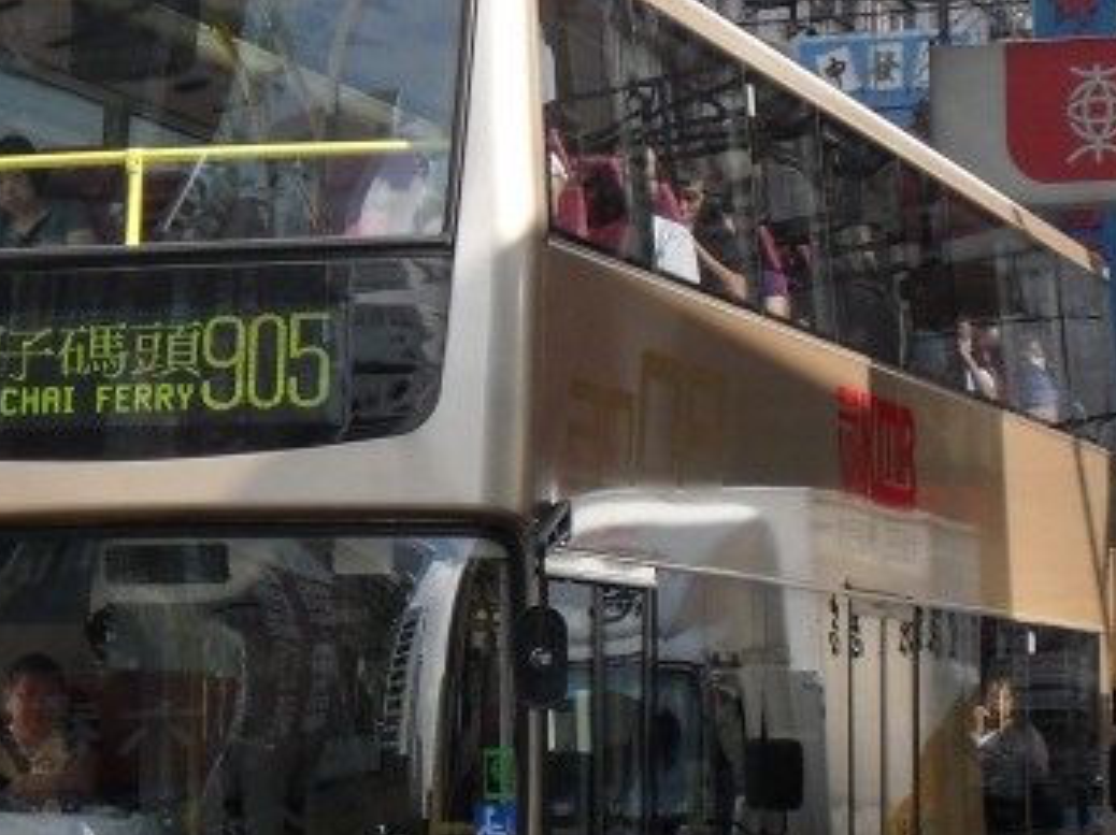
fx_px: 4768
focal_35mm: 148
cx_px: 310
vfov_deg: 10.0
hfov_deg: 13.3
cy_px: 435
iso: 80
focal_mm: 9
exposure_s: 1/180
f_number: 4.3
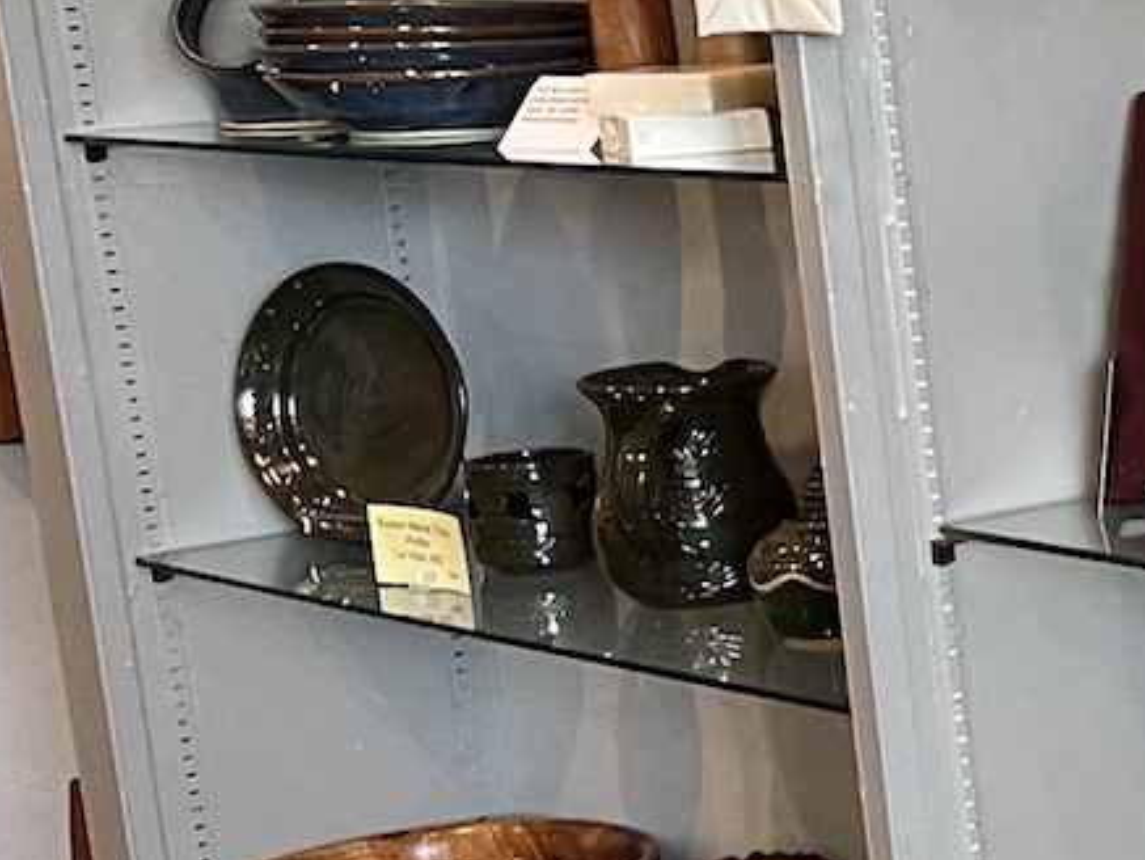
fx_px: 3937
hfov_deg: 13.5
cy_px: 661
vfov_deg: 12.4
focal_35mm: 119
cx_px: 2463
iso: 100
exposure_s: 1/60
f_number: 1.5
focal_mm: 5.7
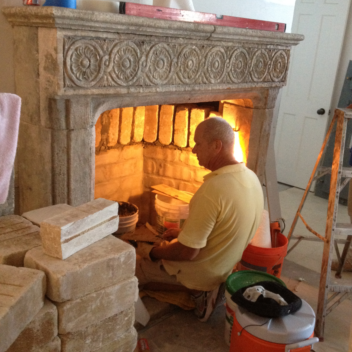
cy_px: 189
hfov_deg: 40.0
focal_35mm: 42
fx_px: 483
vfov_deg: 40.0
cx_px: 179
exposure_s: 1/20
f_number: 2.4
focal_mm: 4.28
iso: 320
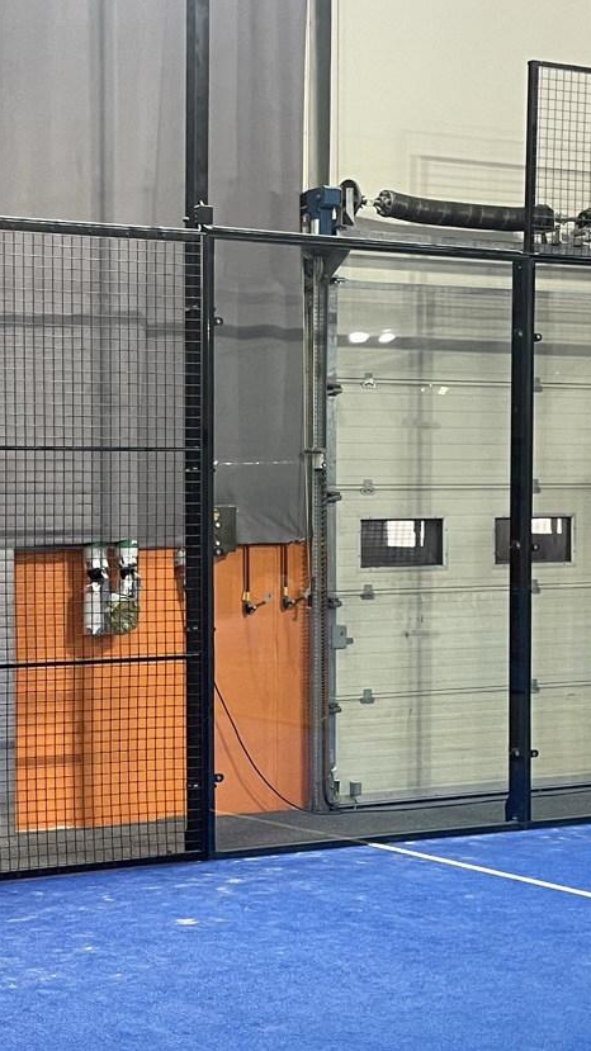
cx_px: 36
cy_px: 668
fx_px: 1951
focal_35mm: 70
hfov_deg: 16.9
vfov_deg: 30.0
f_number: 1.6
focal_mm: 4.2
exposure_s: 1/50
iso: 80
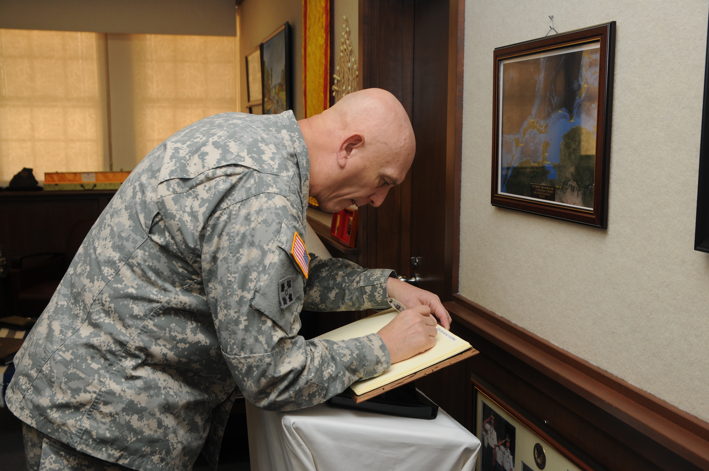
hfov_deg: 45.0
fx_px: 856
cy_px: 236
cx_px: 354
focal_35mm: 44
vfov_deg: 30.8
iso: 200
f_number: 5
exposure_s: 1/60
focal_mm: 29
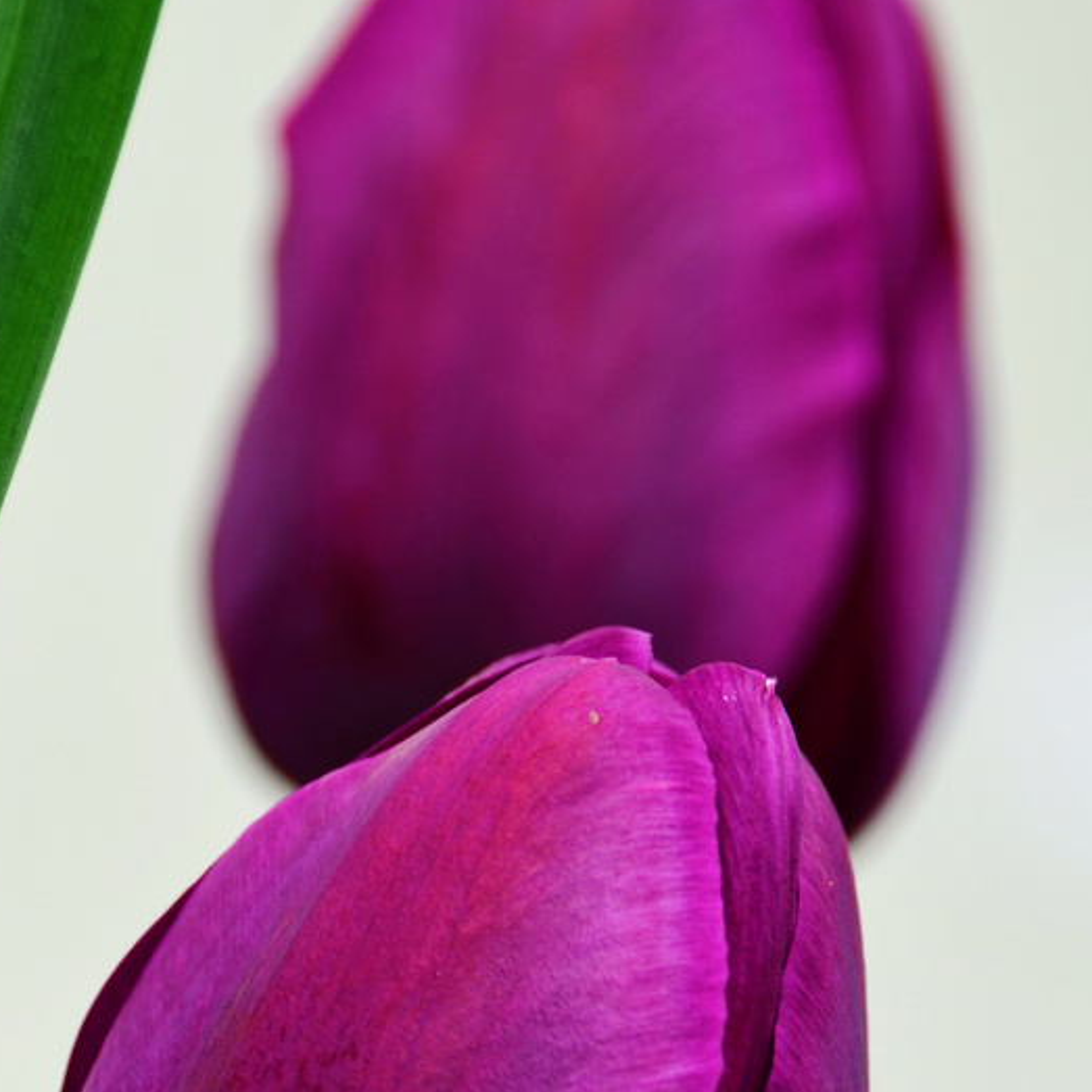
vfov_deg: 4.8
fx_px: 13027
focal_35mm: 365
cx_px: 669
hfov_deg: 4.8
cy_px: 883
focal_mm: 92
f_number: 5.6
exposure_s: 1/125
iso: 100
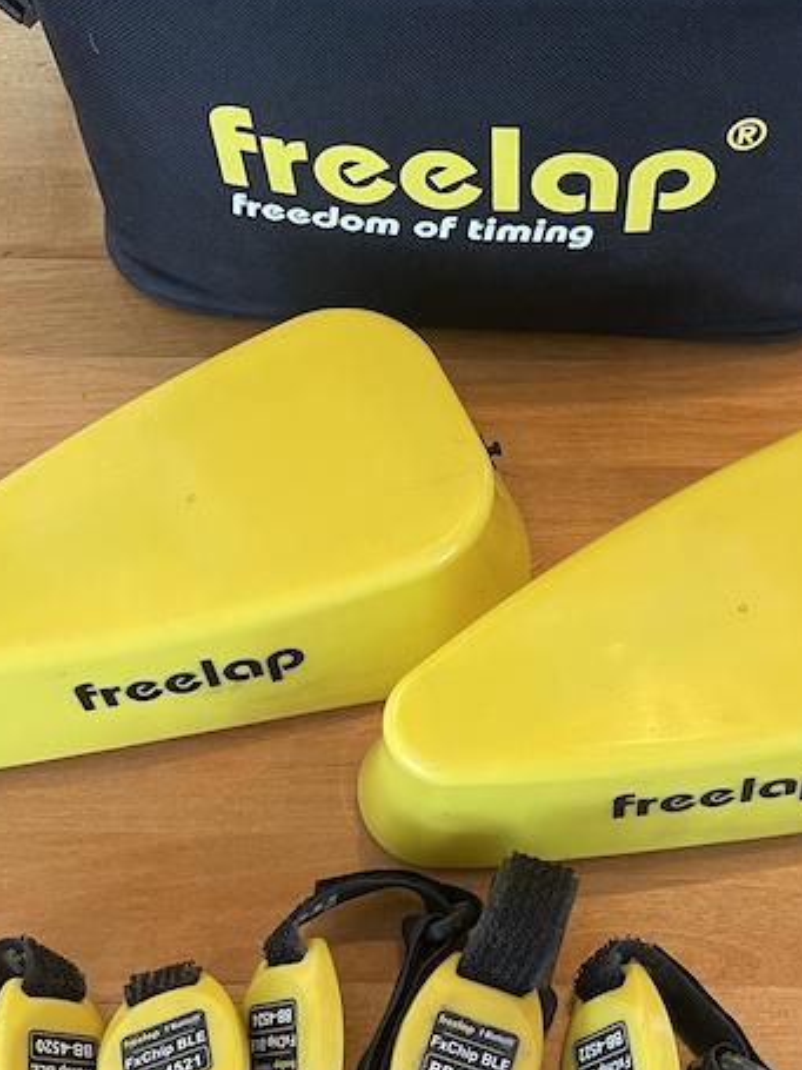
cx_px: 524
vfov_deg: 42.9
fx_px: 1360
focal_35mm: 44
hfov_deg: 32.6
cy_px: 571
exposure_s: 1/60
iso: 320
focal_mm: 5.1
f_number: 1.6
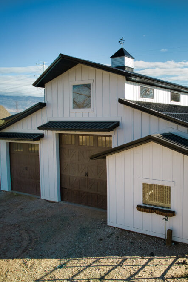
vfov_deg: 55.8
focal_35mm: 34
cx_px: 136
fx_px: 266
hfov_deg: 38.1
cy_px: 143
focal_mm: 8.38
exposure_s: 1/100
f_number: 2.8
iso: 100
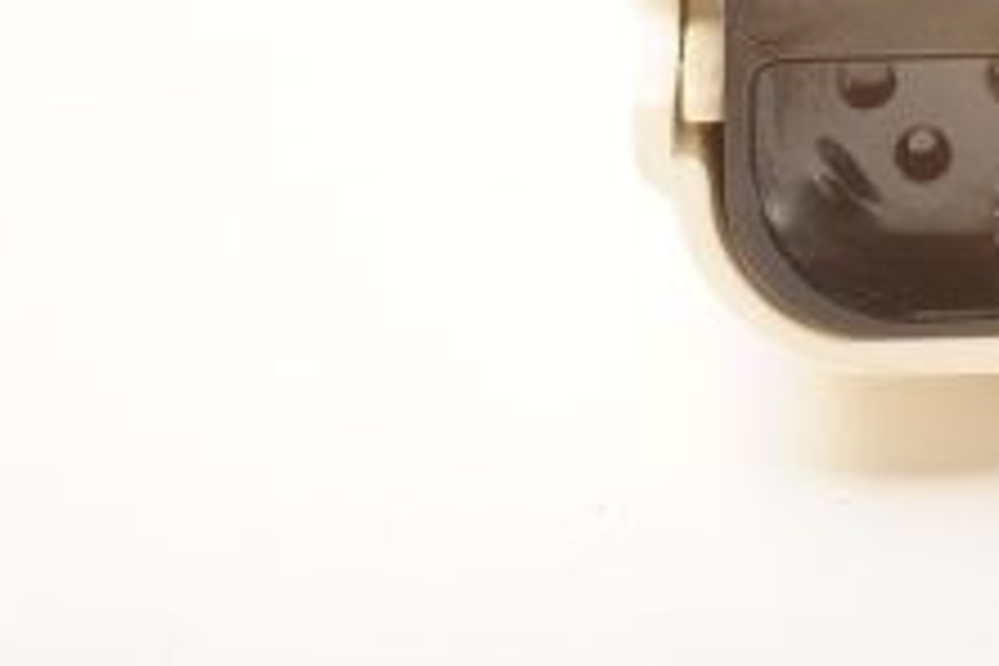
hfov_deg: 14.5
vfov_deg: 9.9
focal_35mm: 135
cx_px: 1336
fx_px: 3746
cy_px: -218
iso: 320
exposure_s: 1/160
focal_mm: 50
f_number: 16
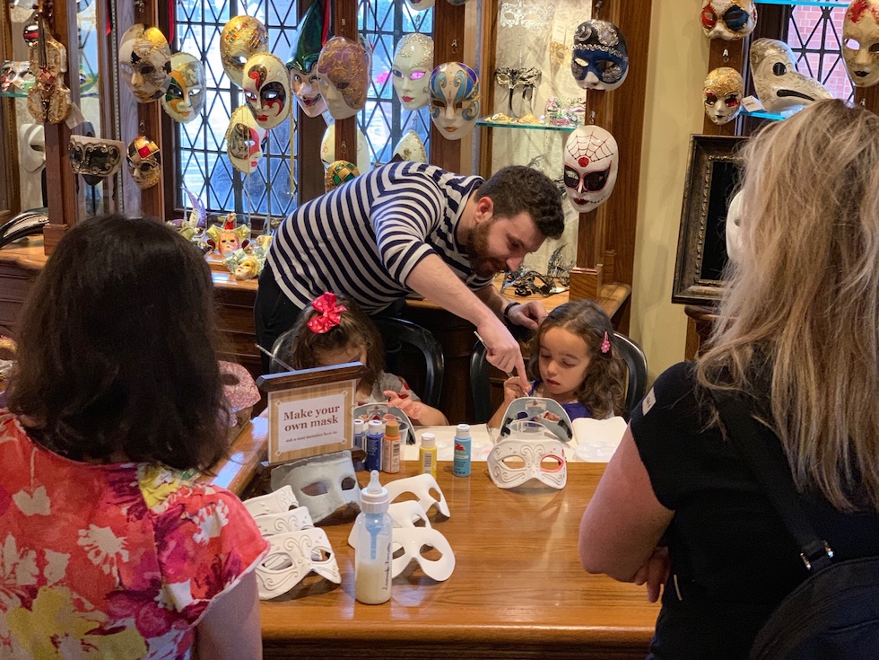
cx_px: 440
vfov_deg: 28.0
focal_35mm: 52
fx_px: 1320
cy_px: 330
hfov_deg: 36.8
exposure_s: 1/60
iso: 320
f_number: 2.4
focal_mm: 6
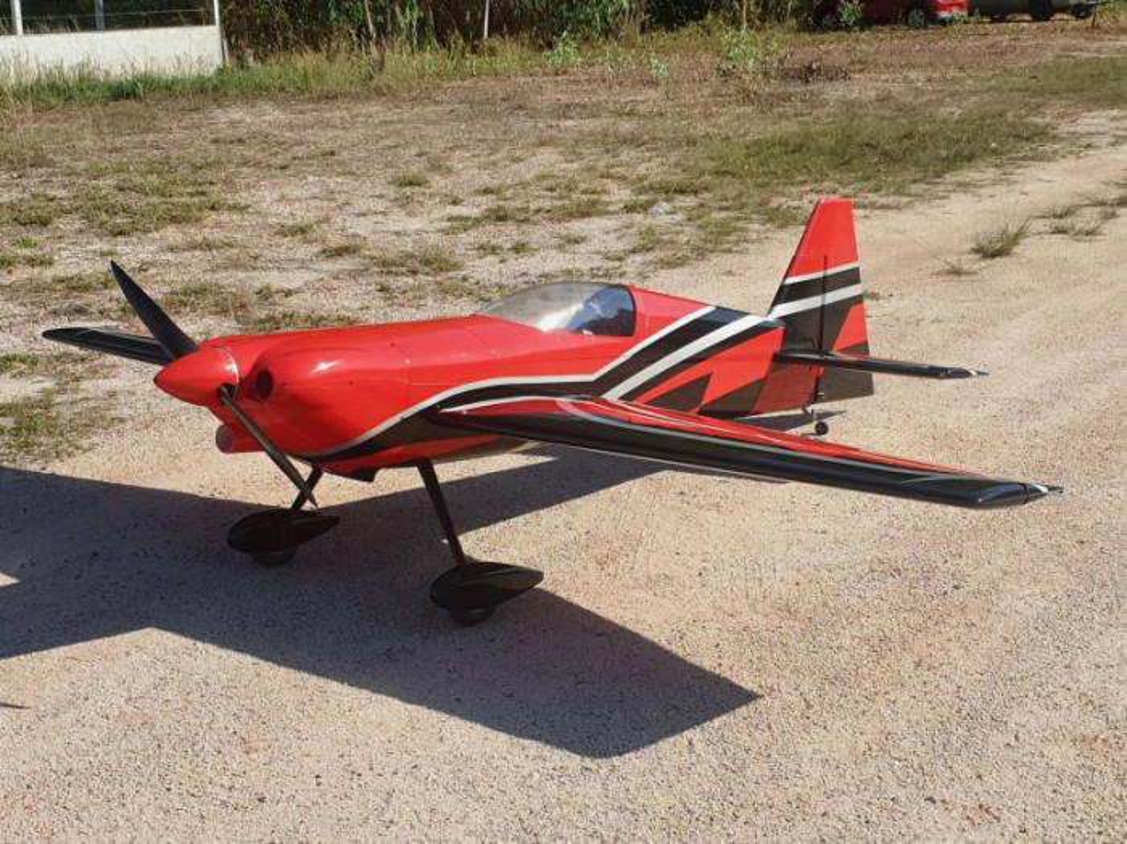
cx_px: 564
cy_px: 422
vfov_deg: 53.0
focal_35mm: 26
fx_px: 846
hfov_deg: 67.3
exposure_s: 1/1664
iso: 50
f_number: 2.4
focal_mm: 4.3
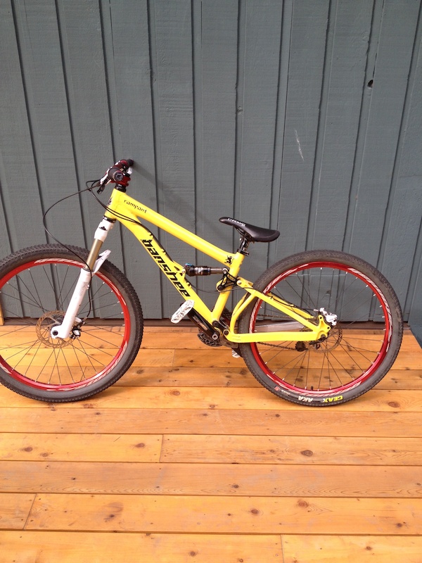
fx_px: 569
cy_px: 282
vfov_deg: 52.6
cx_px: 211
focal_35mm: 35
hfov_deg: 40.7
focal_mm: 4.28
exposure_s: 1/262
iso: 50
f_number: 2.4
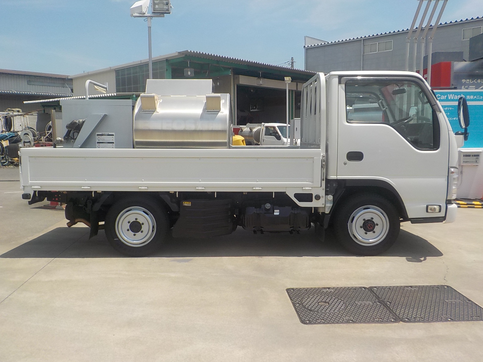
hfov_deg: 60.0
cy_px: 181
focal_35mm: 30
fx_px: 419
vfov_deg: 46.8
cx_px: 242
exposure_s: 1/1600
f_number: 3.3
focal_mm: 4.1
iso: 125
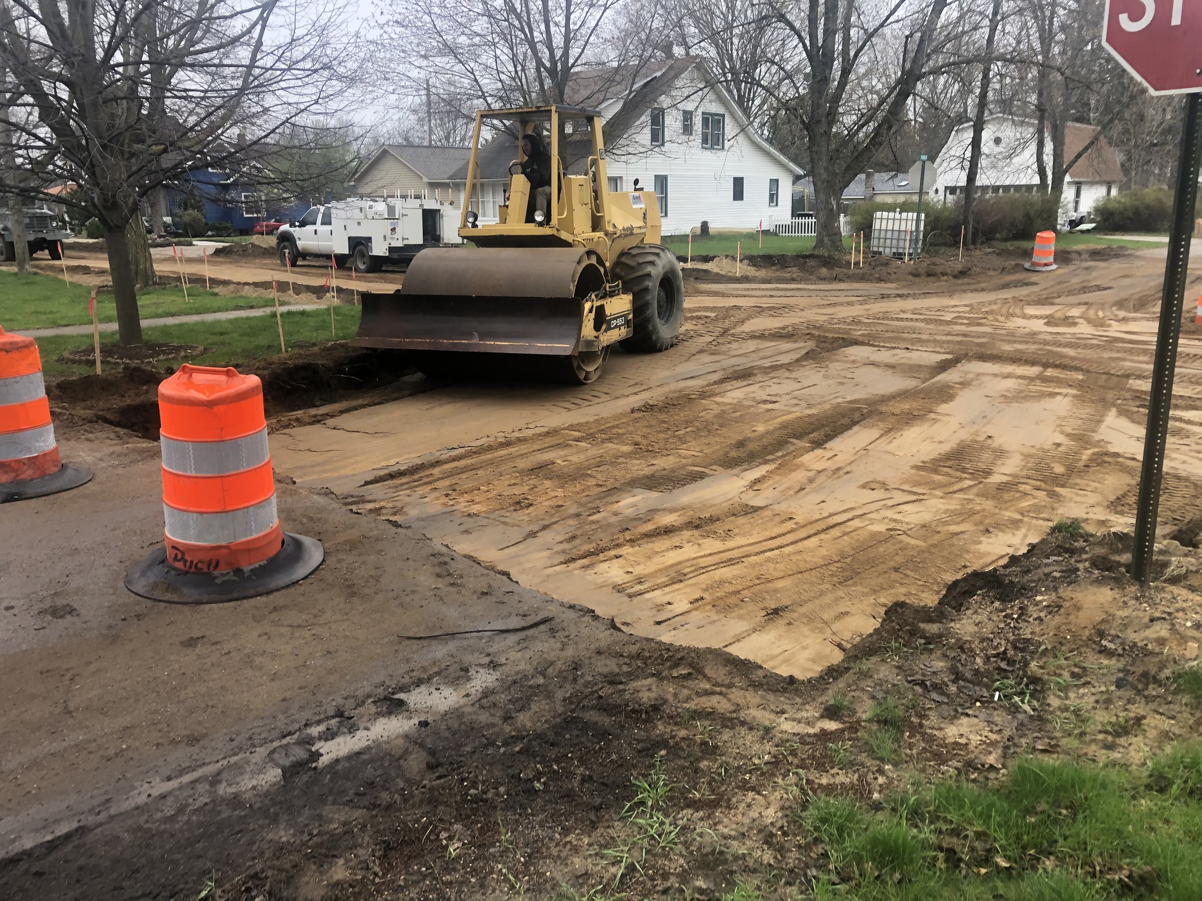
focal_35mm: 28
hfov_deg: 63.4
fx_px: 972
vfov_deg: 49.7
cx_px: 601
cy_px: 450
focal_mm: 3.99
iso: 25
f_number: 1.8
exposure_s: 1/120
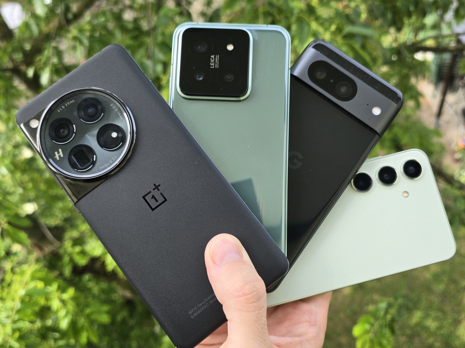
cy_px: 174
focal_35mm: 23
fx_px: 309
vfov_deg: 58.9
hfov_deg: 73.9
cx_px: 232
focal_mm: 6.3
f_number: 1.7
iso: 16
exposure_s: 1/182
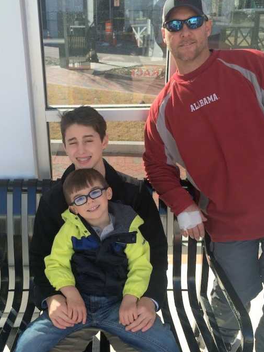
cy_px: 175
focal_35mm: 39
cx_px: 101
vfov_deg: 47.9
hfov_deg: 36.6
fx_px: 396
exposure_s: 1/456
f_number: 2.2
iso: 32
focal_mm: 4.15
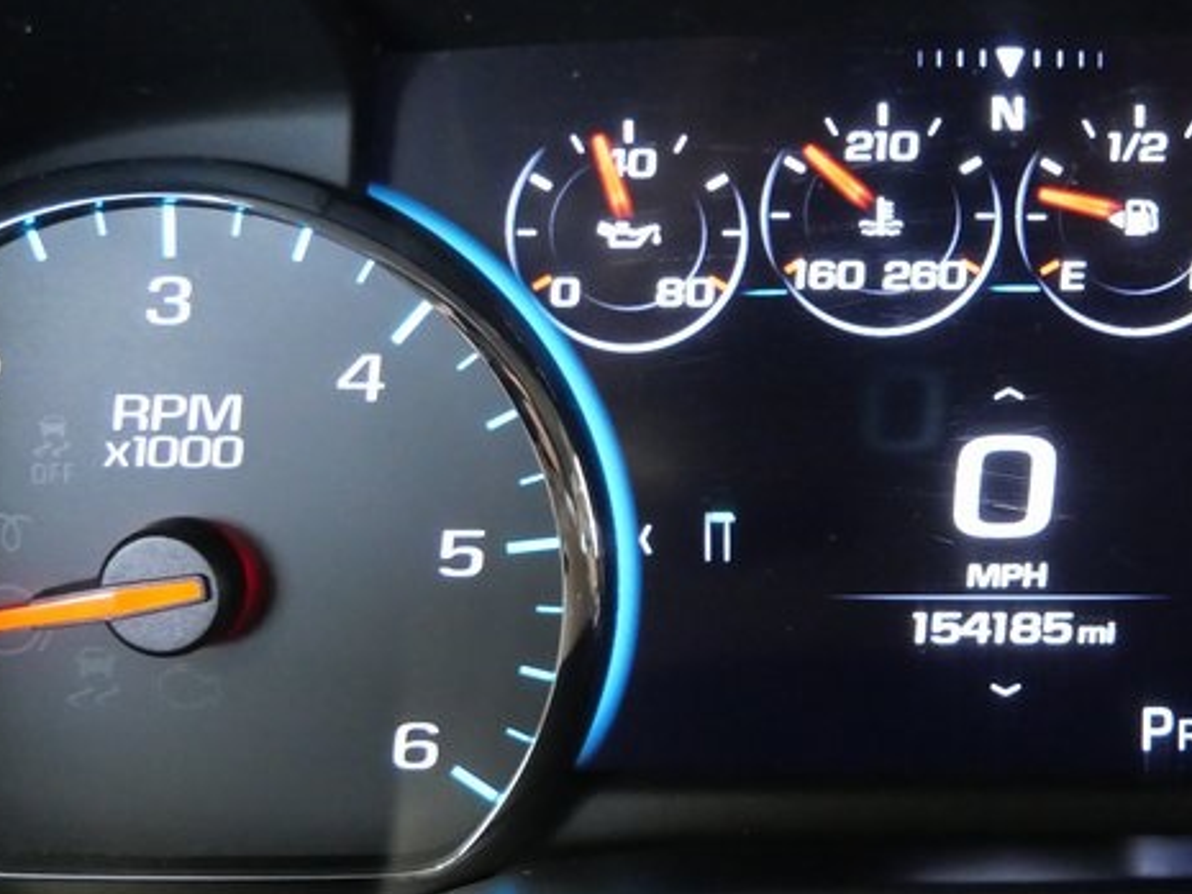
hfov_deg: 28.7
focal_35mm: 66
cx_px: 966
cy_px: 425
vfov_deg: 22.3
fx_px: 2273
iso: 3200
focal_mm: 15
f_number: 3.7
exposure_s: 1/15
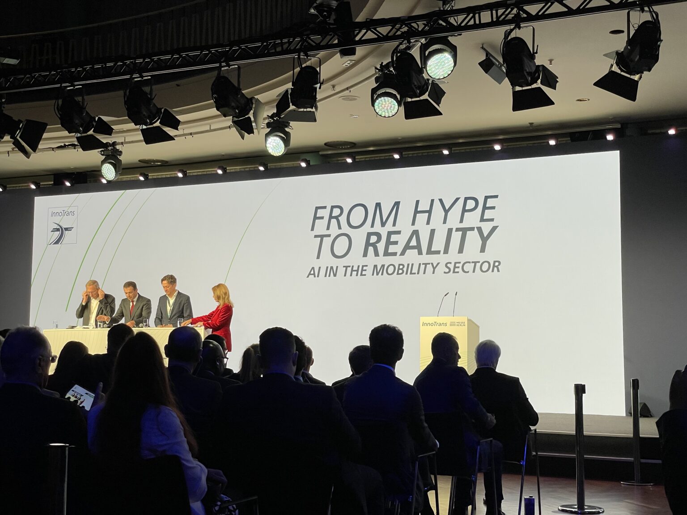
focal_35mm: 52
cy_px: 258
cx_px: 344
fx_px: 1032
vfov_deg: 28.0
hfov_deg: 36.8
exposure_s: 1/100
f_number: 2
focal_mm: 6
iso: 100
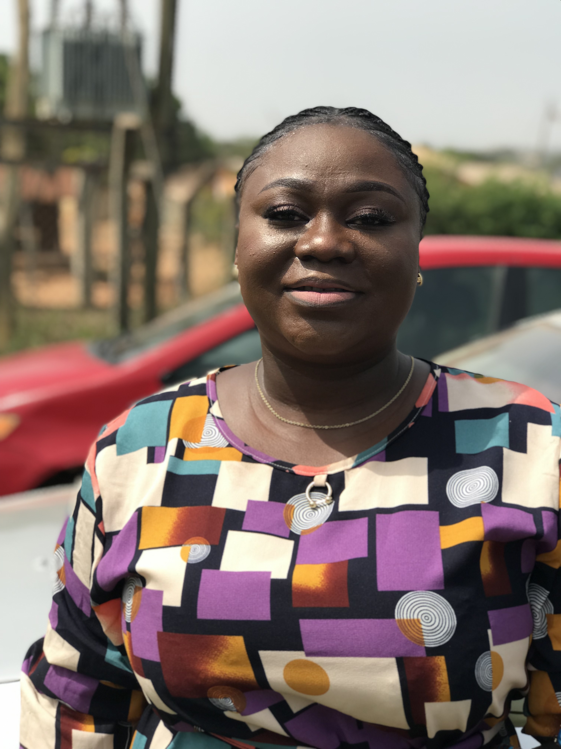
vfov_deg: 33.8
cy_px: 374
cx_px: 280
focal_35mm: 57
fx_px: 1232
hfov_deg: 25.7
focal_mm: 6.6
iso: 20
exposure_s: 1/630
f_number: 2.8
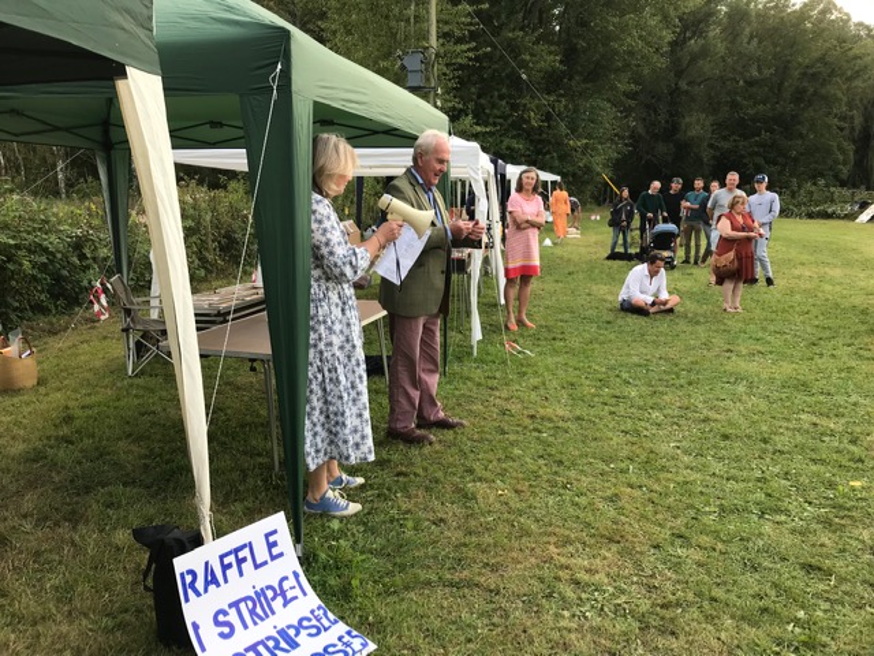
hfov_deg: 63.4
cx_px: 437
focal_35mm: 28
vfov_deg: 49.7
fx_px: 707
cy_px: 328
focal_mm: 3.99
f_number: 1.8
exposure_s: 1/371
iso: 20
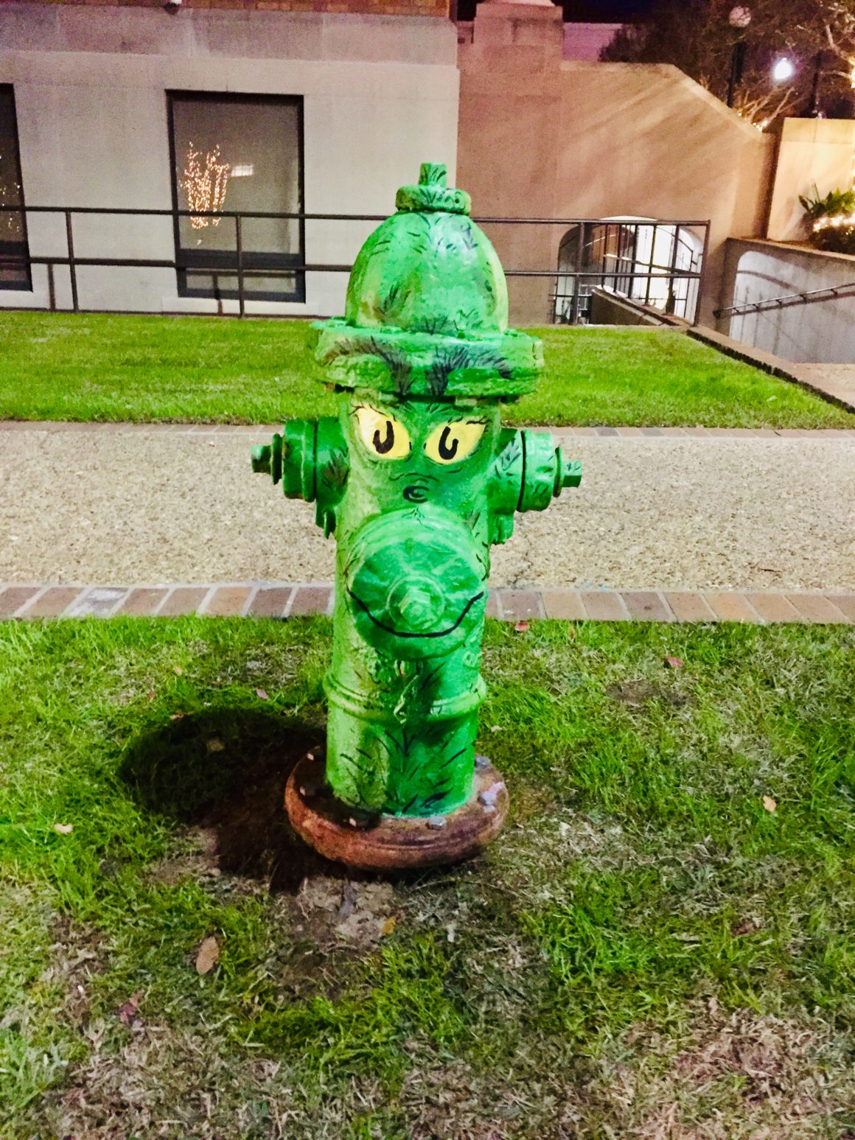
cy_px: 570
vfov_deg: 61.7
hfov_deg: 48.2
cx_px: 428
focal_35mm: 29
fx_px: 955
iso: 800
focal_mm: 4.15
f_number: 2.2
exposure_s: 1/15
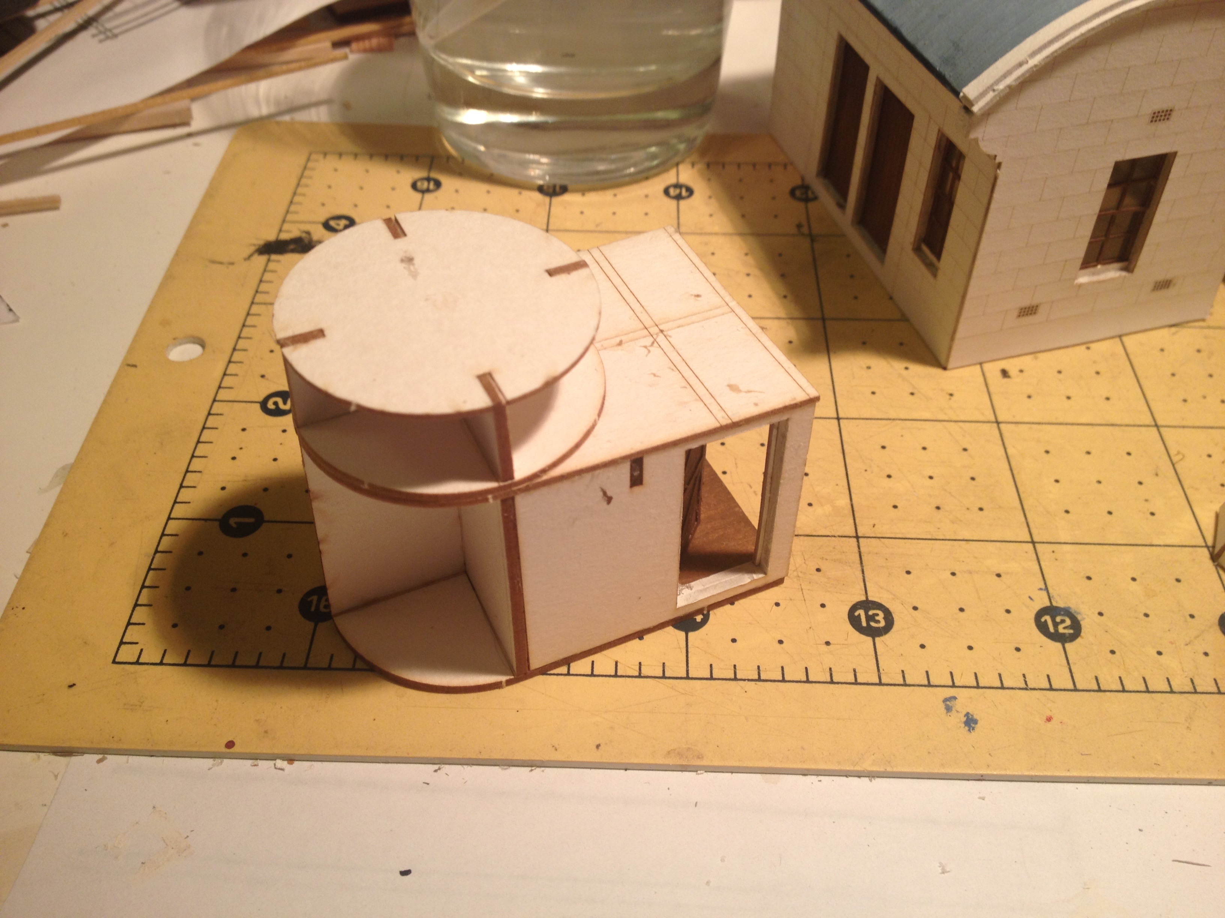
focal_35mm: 35
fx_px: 1239
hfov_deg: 52.6
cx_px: 612
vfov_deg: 40.7
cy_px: 459
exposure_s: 1/20
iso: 50
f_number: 2.4
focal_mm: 4.28
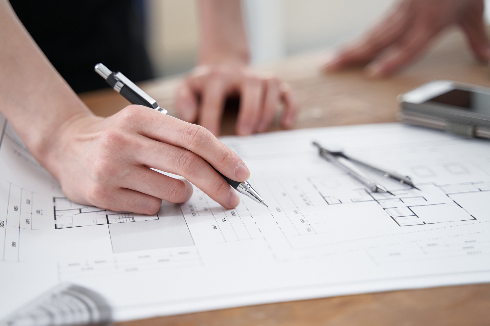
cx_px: 245
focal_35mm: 75
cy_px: 163
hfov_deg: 27.0
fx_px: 1021
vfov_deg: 18.2
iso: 500
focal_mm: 75
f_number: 3.2
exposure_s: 1/60
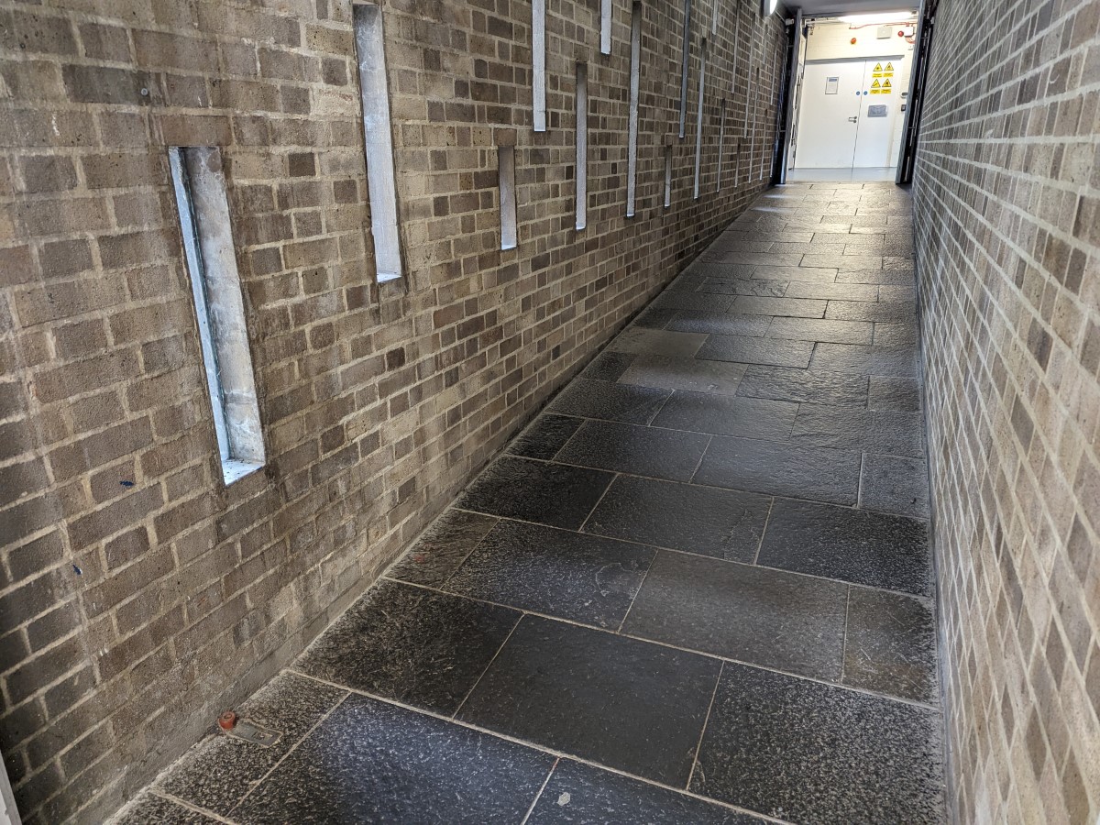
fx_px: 763
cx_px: 550
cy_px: 412
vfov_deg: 56.8
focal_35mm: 24
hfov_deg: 71.6
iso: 132
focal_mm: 6.81
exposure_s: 1/25
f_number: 1.85
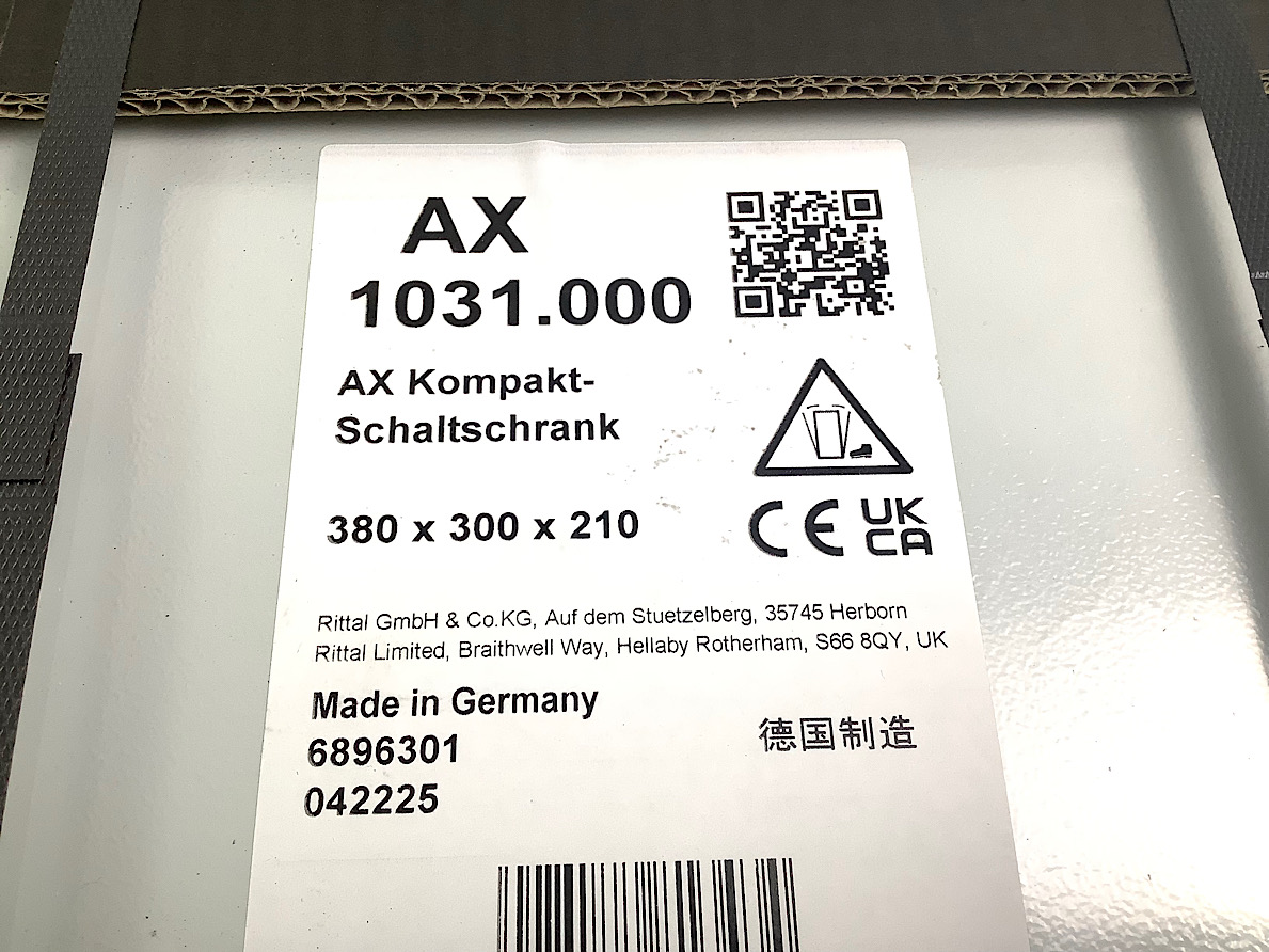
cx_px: 634
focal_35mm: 31
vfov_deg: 45.4
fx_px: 1137
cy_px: 476
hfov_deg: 58.3
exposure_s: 1/100
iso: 50
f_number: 2.4
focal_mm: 3.3
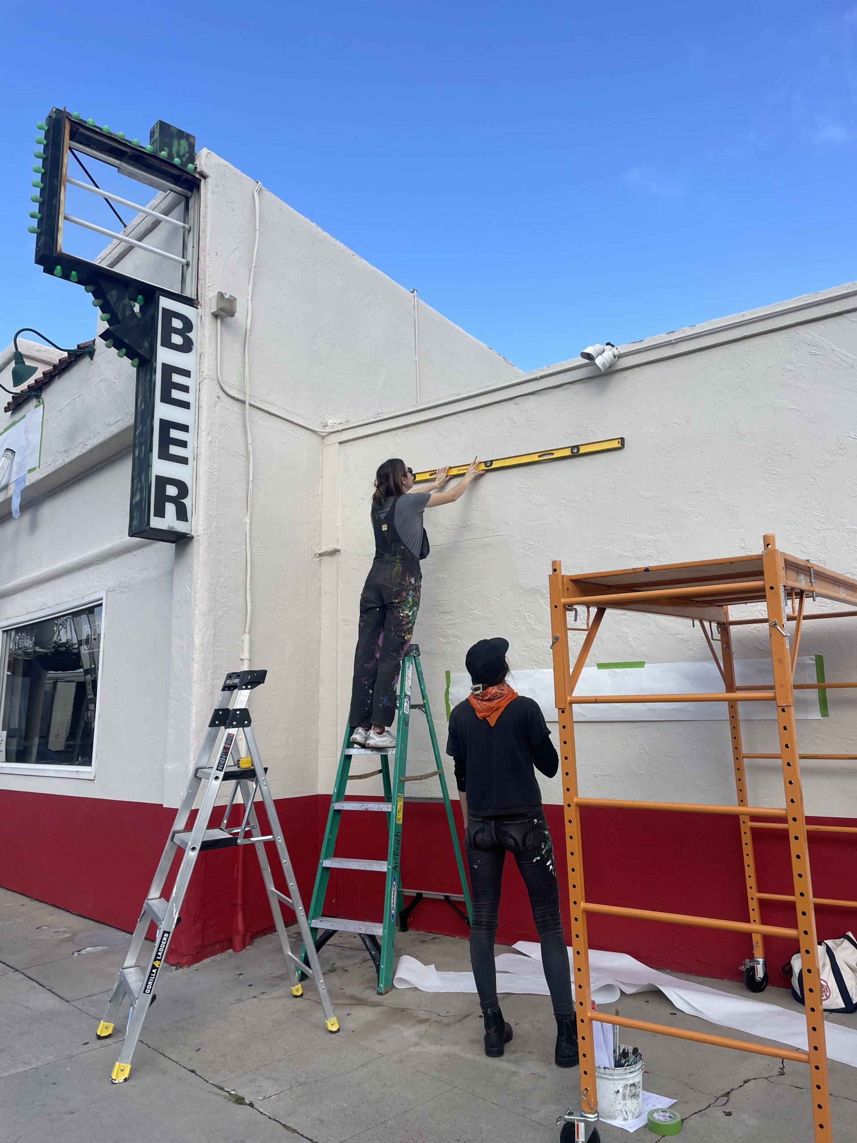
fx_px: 858
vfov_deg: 67.3
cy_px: 572
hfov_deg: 53.1
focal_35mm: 26
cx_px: 428
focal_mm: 4.2
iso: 32
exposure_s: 1/2132
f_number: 1.6
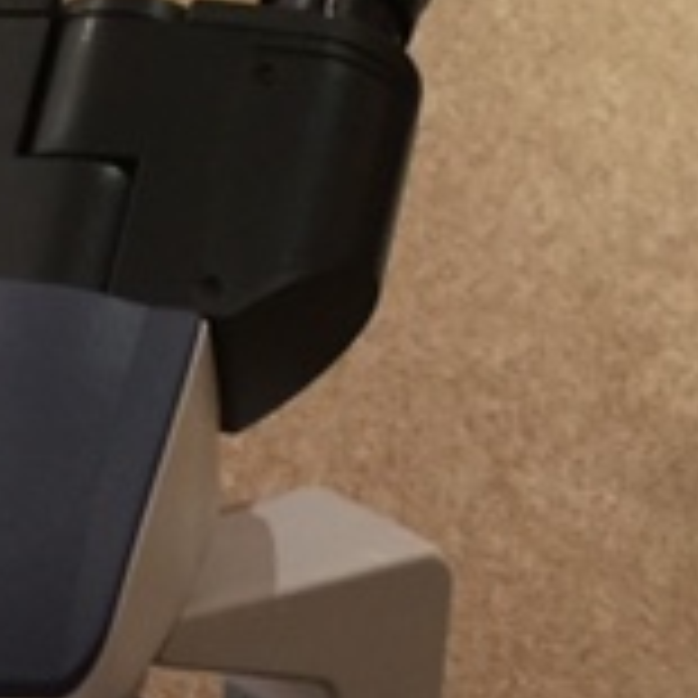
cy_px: 887
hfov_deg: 16.1
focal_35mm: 106
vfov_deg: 15.7
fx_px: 2418
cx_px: 9
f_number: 2.2
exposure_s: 1/33
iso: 250
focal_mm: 4.15
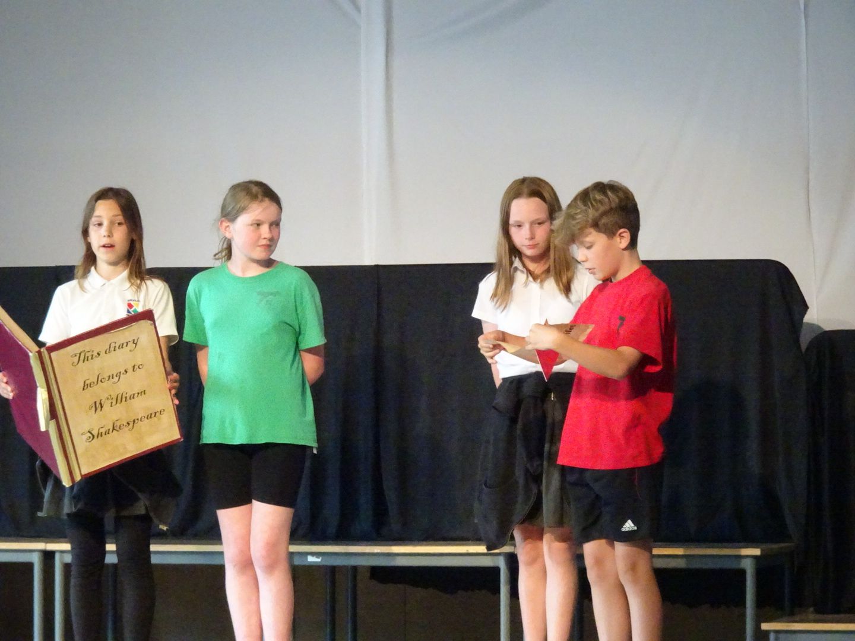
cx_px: 428
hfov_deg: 13.2
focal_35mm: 150
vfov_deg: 9.9
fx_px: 3705
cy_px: 320
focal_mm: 25.66
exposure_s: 1/125
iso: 3200
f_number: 6.3
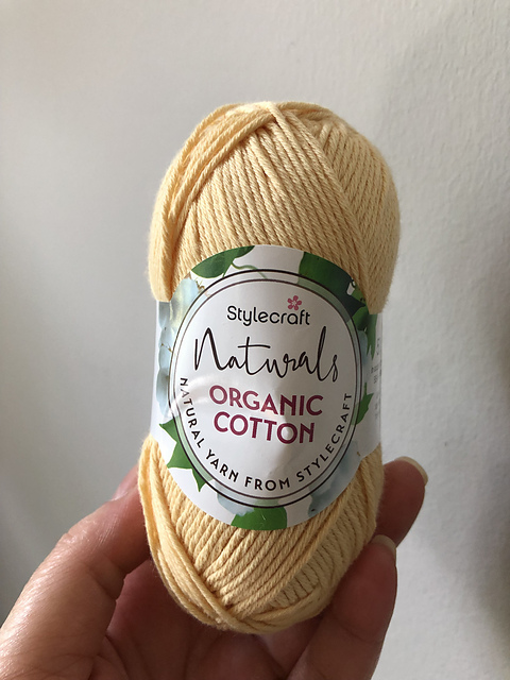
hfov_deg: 49.7
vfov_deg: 63.4
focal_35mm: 28
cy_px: 340
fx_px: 550
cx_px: 255
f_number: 1.8
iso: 40
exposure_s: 1/26
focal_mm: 3.99
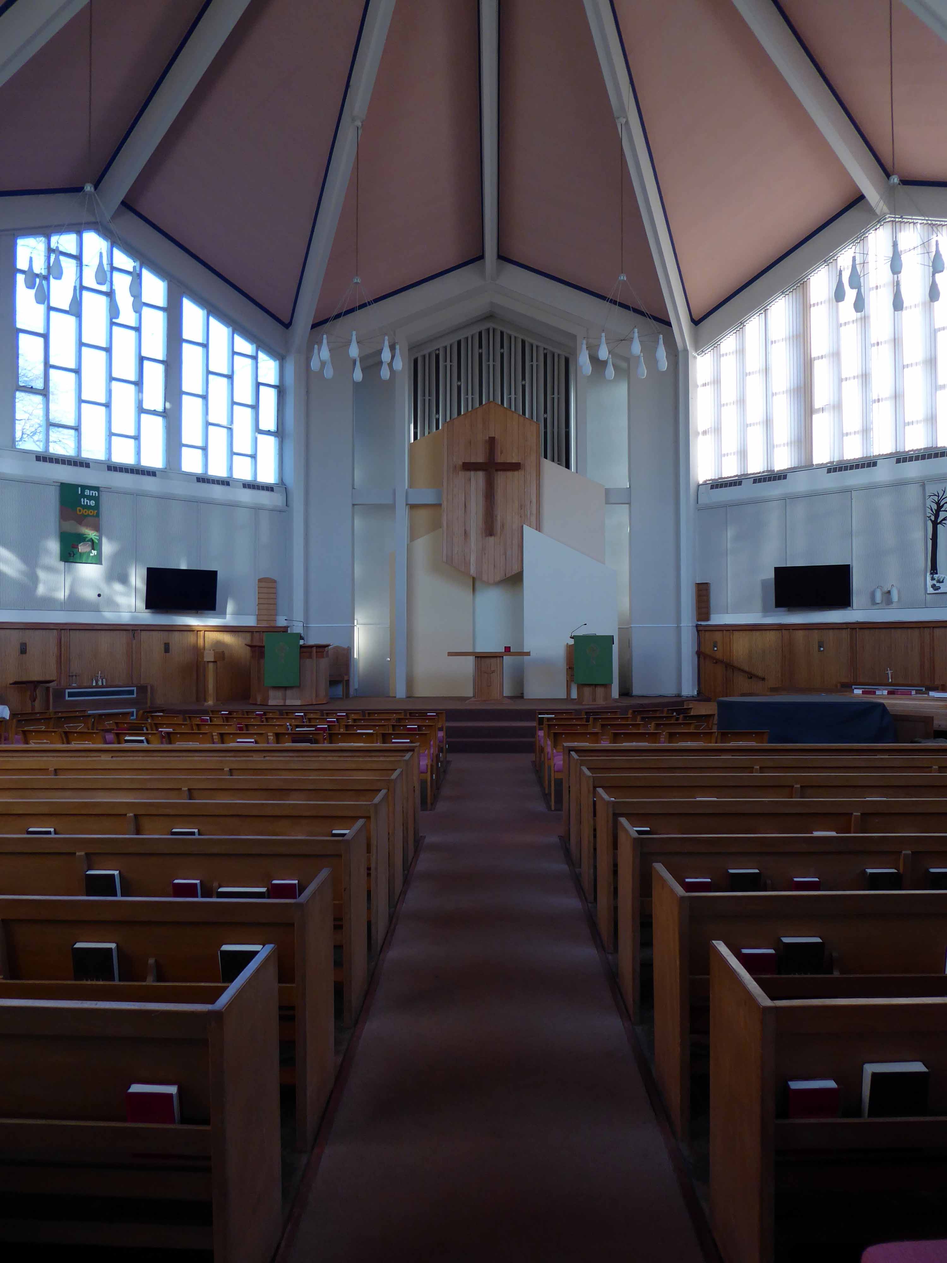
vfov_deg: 69.4
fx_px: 912
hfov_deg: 54.9
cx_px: 474
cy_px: 632
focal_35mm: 25
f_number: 3.3
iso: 125
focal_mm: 4.3
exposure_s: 1/60
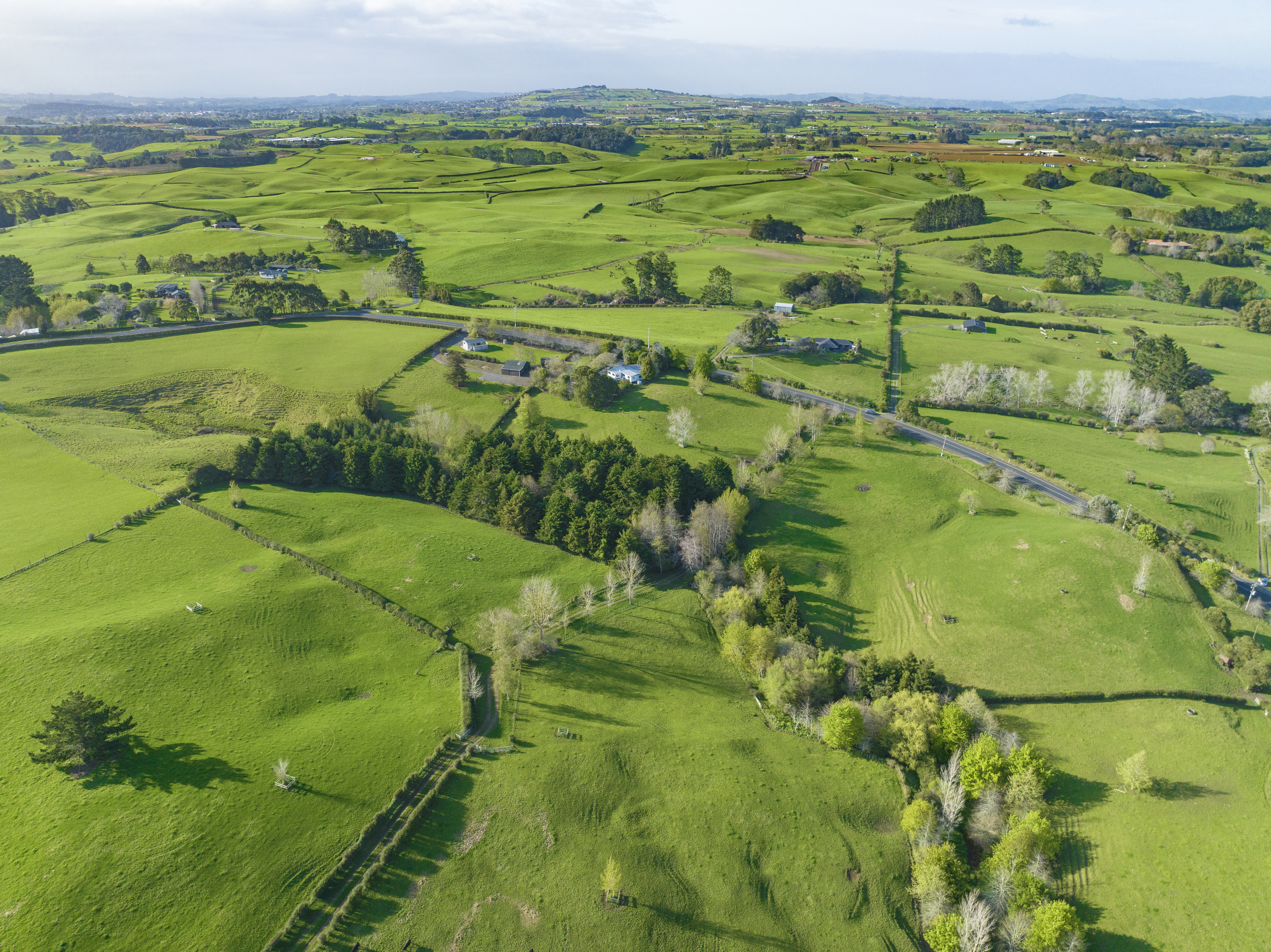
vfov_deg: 56.8
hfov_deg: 71.6
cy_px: 476
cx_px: 636
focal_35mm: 24
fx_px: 881
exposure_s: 1/1600
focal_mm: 12.29
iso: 140
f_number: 2.8
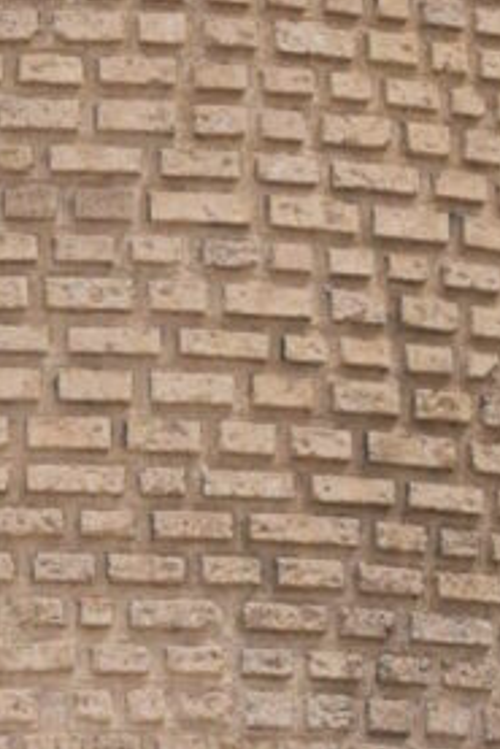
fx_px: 4848
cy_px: 65
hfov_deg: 5.9
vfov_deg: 8.8
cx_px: -49
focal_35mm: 233
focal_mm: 28
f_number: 10
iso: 200
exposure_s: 1/400
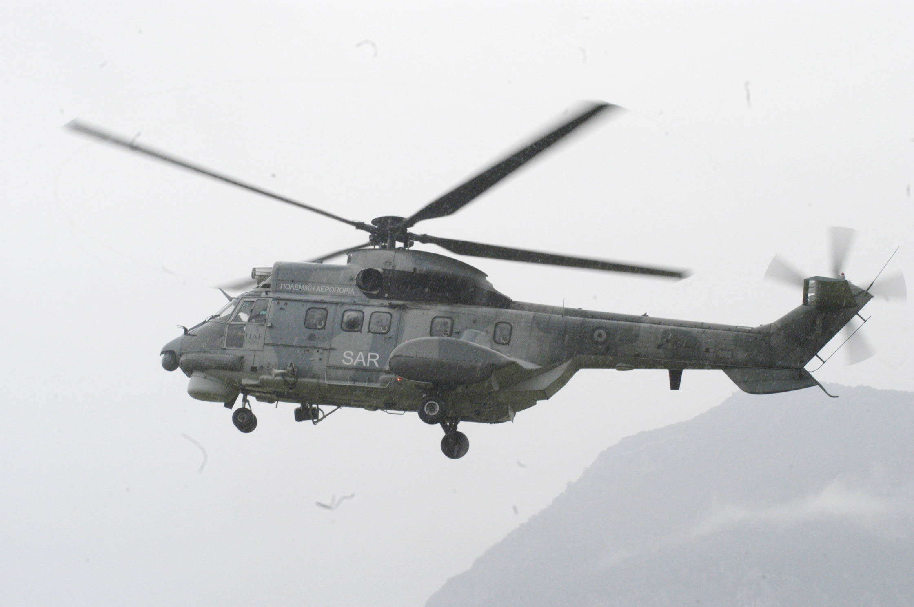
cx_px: 457
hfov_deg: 19.5
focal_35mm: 105
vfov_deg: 13.0
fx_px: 2663
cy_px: 304
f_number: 10
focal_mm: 70
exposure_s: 1/350
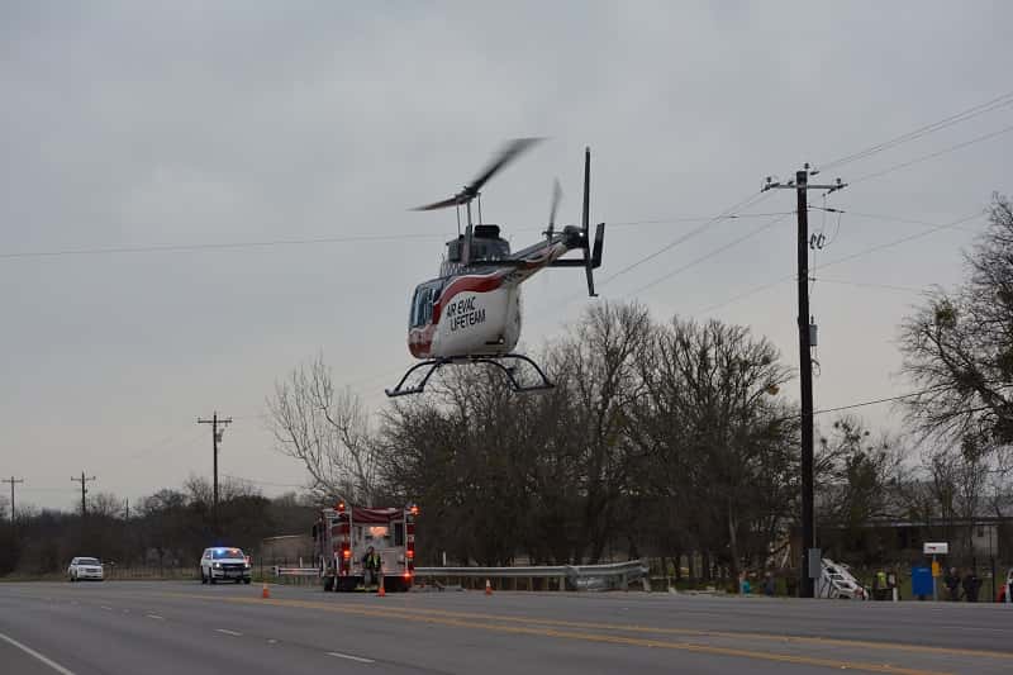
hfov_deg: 21.9
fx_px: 2616
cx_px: 506
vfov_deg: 14.7
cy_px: 338
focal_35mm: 93
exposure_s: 1/500
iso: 400
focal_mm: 62
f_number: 5.6
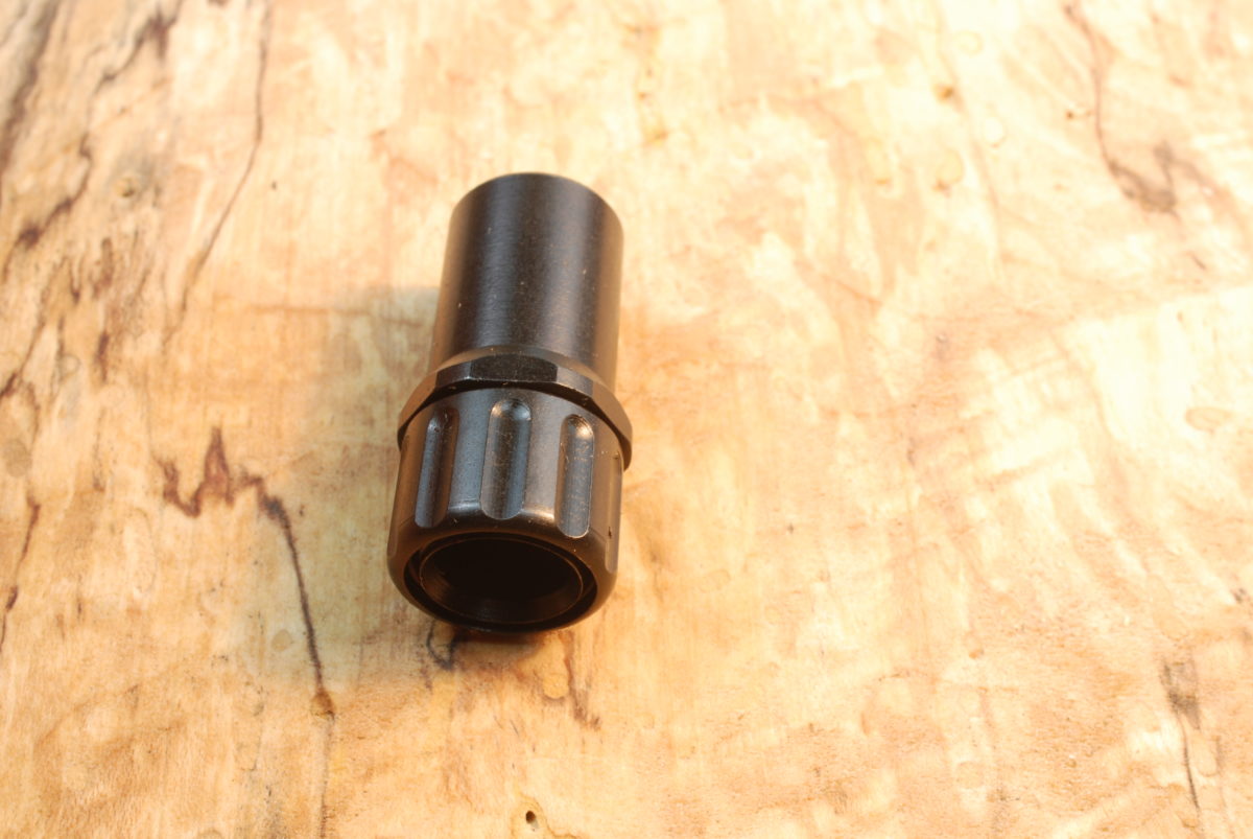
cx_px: 626
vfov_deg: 22.7
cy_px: 420
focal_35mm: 60
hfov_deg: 33.4
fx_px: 2091
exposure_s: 1/6
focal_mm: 40
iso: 200
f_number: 22
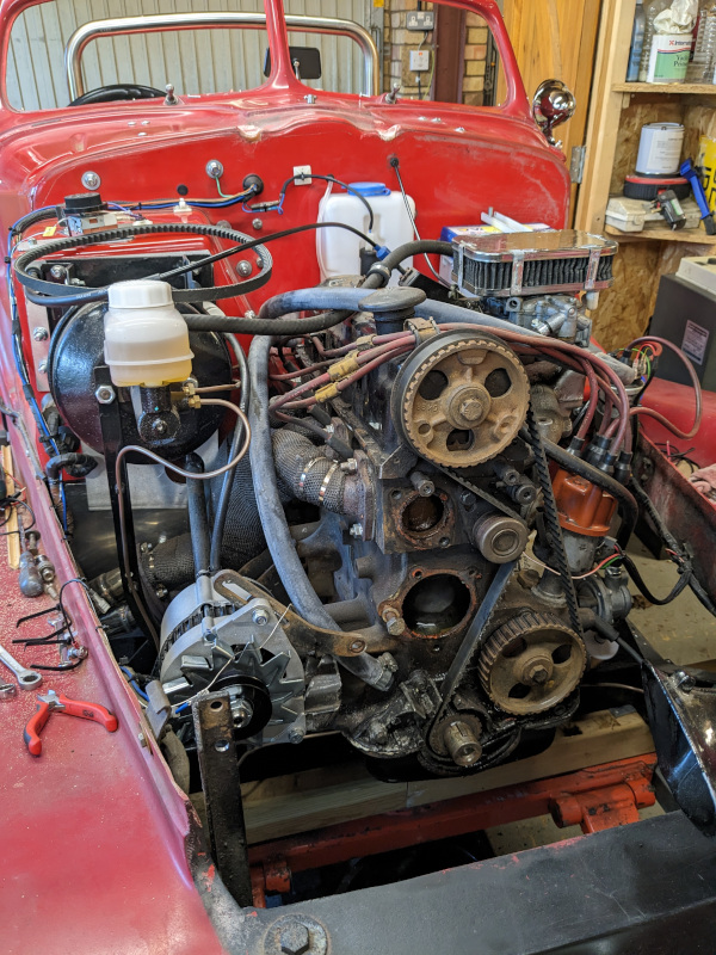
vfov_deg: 65.3
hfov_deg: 51.4
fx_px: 745
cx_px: 358
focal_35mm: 27
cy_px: 478
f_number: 1.73
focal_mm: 4.38
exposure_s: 1/25
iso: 72
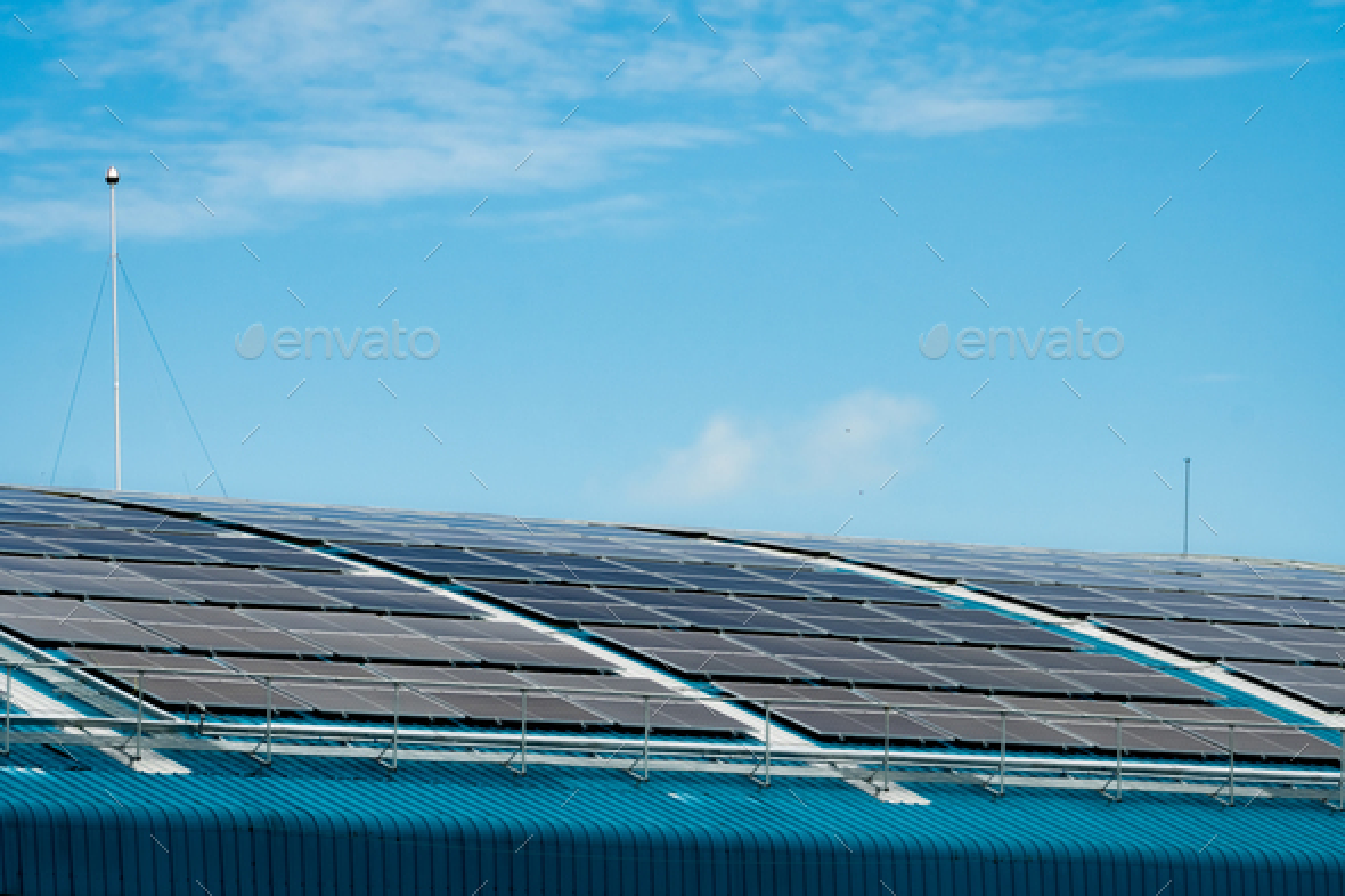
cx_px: 672
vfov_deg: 4.6
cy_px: 448
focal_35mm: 300
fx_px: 11205
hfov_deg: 6.9
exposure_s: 1/800
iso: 320
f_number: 8
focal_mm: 200
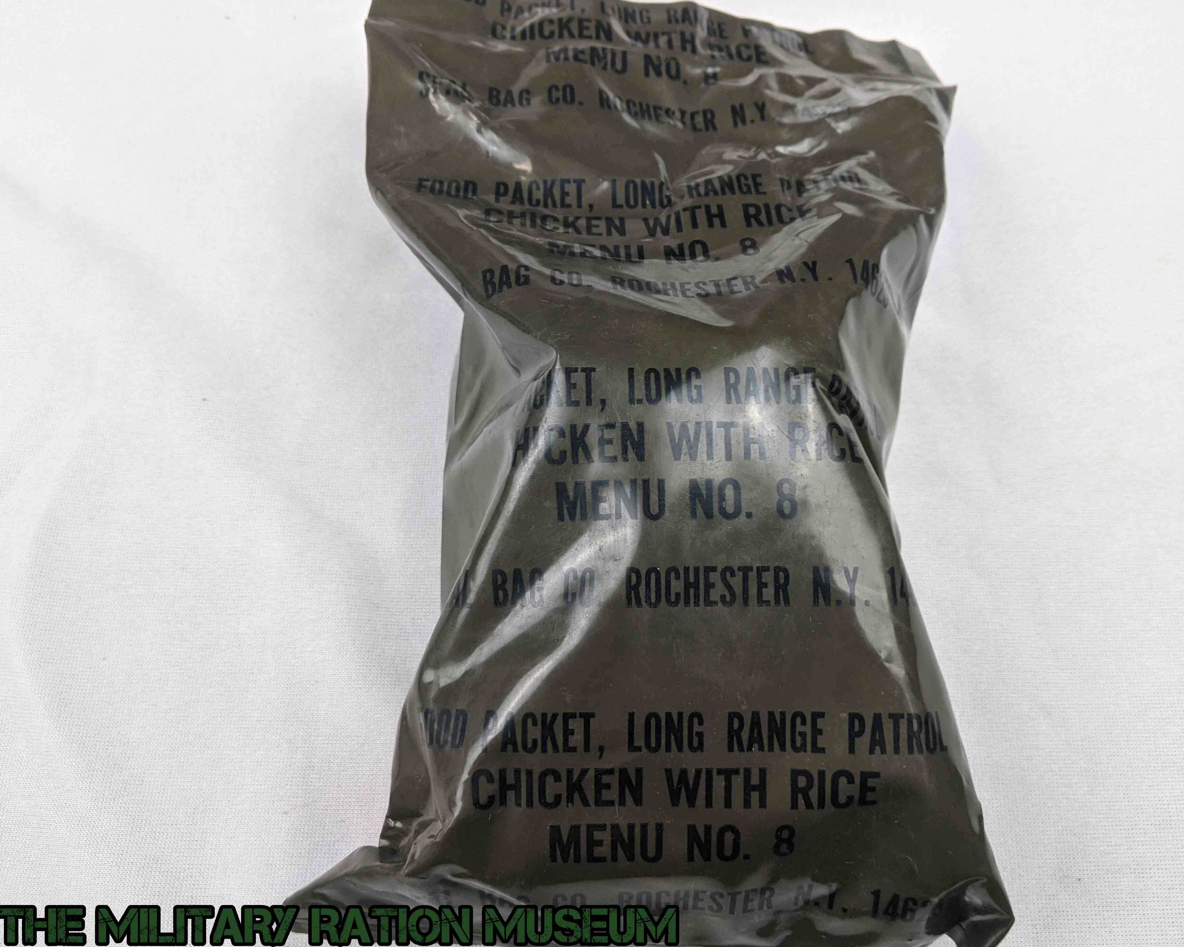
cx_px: 617
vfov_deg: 50.0
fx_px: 1016
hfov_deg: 60.4
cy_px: 470
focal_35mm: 29
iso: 102
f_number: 1.8
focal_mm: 4.44
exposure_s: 1/125
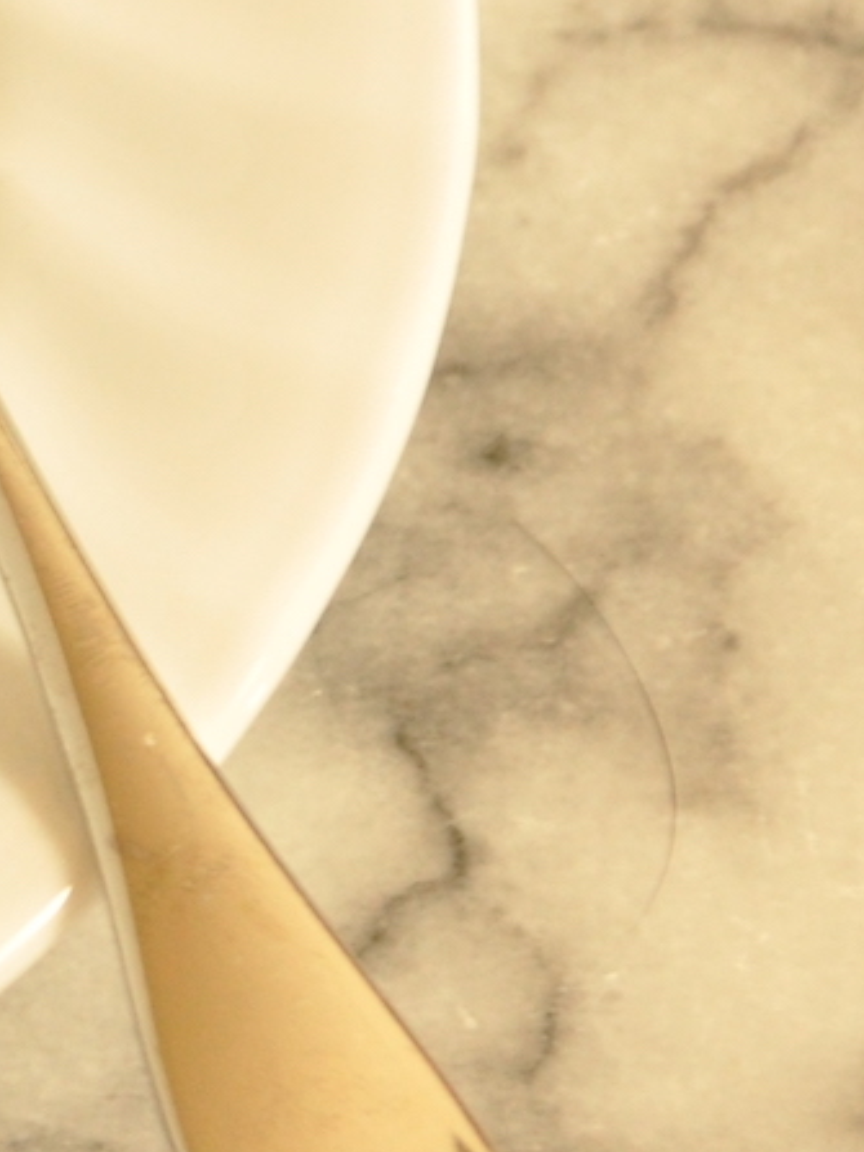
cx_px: -1511
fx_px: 12662
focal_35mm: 380
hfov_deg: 3.8
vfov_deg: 5.2
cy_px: -54
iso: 800
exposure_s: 1/20
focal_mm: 55
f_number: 7.1
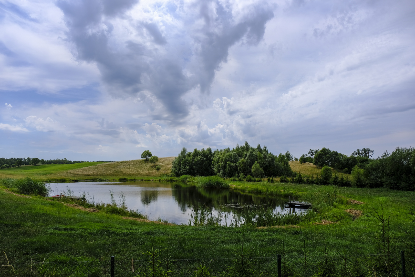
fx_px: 311
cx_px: 208
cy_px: 138
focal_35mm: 27
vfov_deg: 47.9
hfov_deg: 67.4
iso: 200
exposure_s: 1/1500
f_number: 5.6
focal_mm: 18
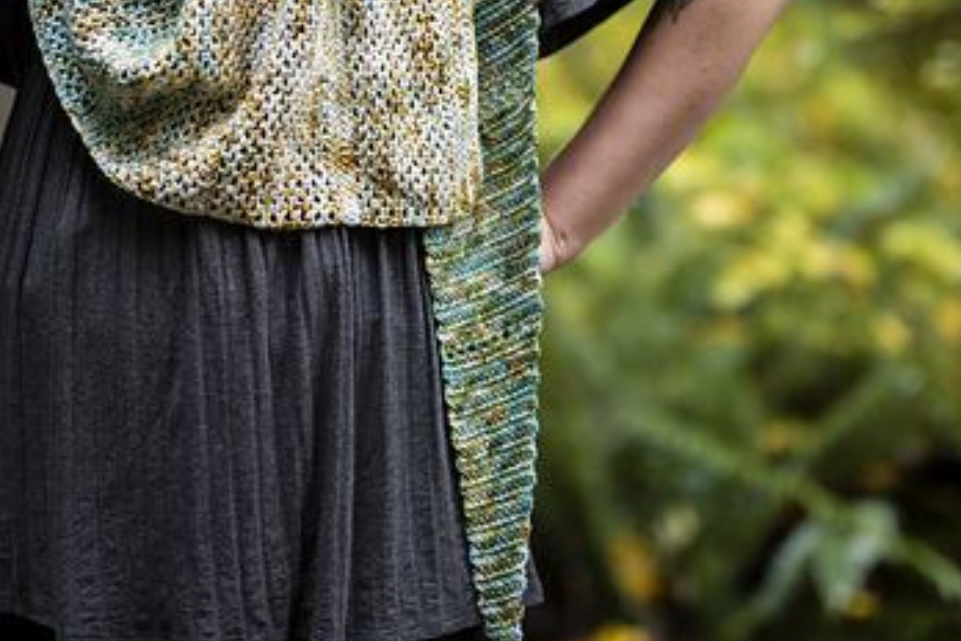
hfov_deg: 22.1
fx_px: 2456
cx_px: 530
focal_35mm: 92
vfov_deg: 14.8
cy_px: 198
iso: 100
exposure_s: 1/100
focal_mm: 50
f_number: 1.4
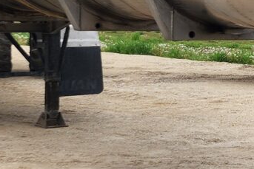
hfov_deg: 13.7
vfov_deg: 10.2
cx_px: 456
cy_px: 56
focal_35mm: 134
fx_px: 946
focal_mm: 6.4
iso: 12
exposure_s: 1/1521
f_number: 1.8
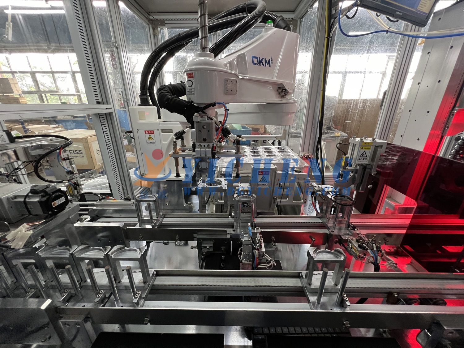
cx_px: 232
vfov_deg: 89.9
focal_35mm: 13
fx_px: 174
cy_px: 174
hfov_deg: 106.2
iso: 250
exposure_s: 1/68
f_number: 1.8
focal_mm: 1.57
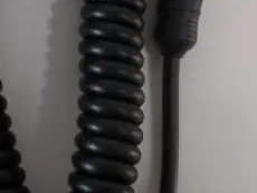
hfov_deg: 19.5
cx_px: 3
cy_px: 35
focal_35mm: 98
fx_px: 727
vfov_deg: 15.0
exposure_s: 1/45
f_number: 2.5
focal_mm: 4.5
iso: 80
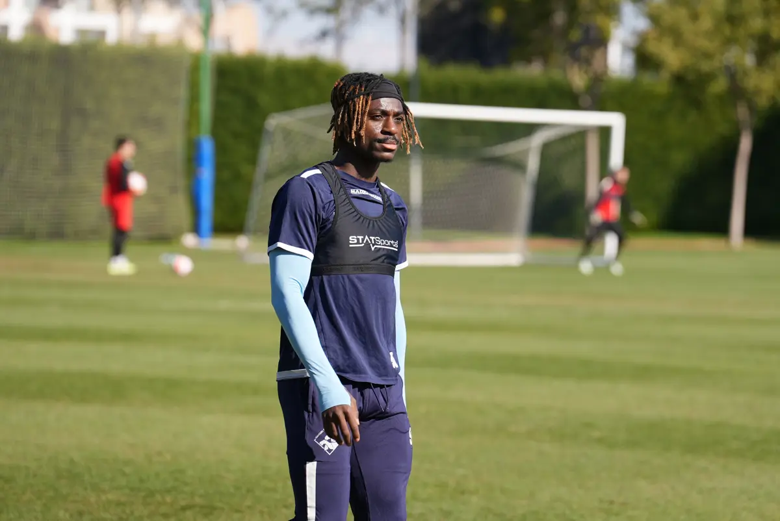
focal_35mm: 171
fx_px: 3708
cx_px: 390
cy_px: 260
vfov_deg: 8.0
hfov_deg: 12.0
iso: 80
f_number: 4.5
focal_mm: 171
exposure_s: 1/640
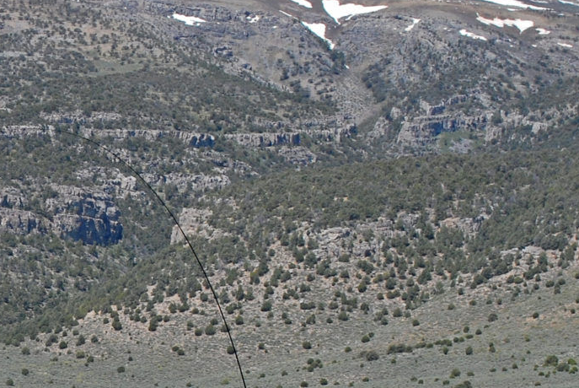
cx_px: -99
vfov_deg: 8.5
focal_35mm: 161
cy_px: 305
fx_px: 2593
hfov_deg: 12.5
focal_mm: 36
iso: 200
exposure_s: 1/400
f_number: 10
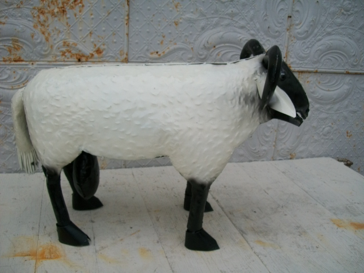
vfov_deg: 39.7
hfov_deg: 51.4
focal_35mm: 36
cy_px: 136
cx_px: 182
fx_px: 379
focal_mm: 6
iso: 80
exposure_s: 1/250
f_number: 2.7
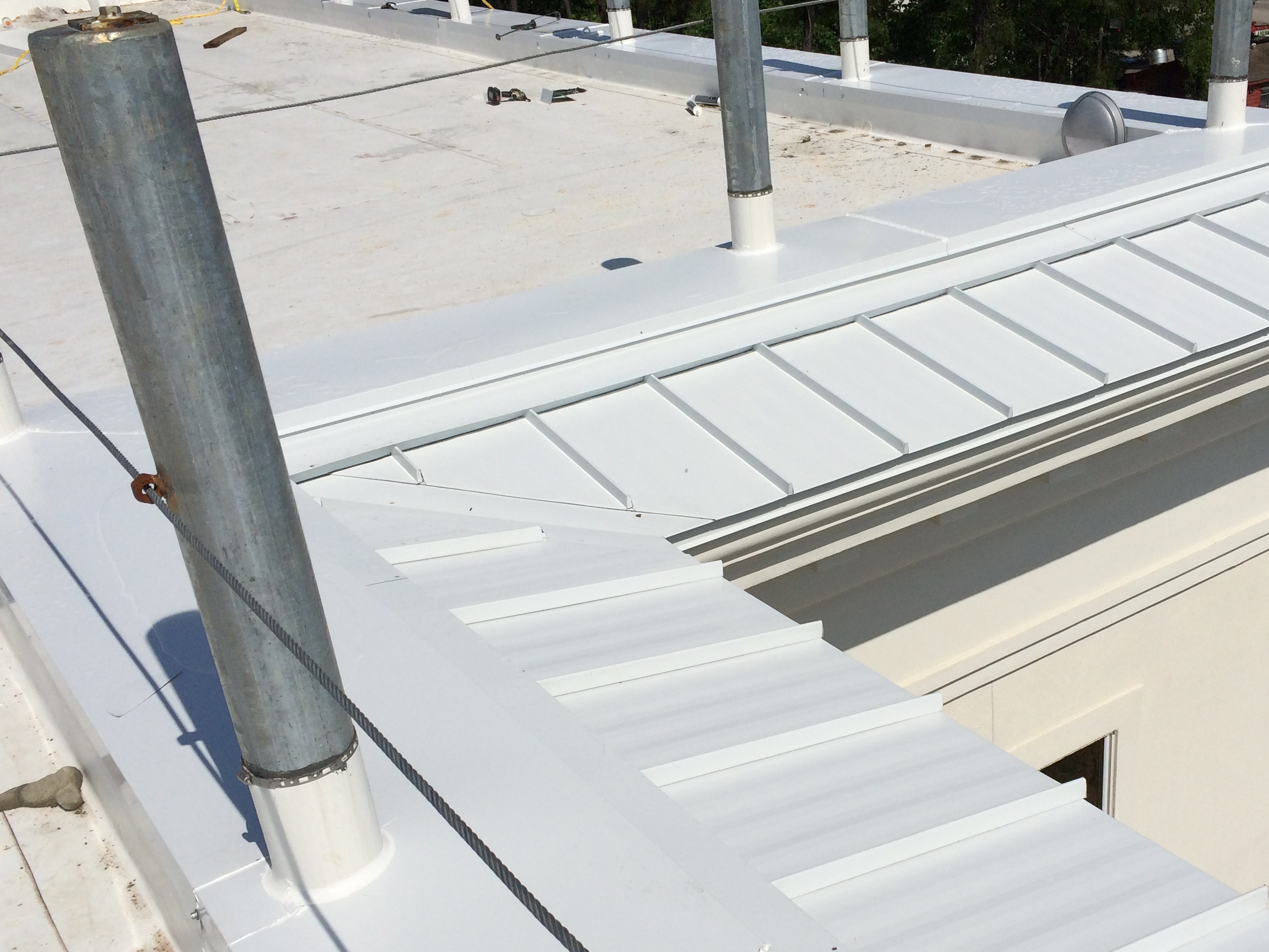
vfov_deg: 35.7
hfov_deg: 46.3
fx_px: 1467
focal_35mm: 40
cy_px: 603
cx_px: 816
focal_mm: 4.15
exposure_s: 1/10309
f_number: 2.2
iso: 32
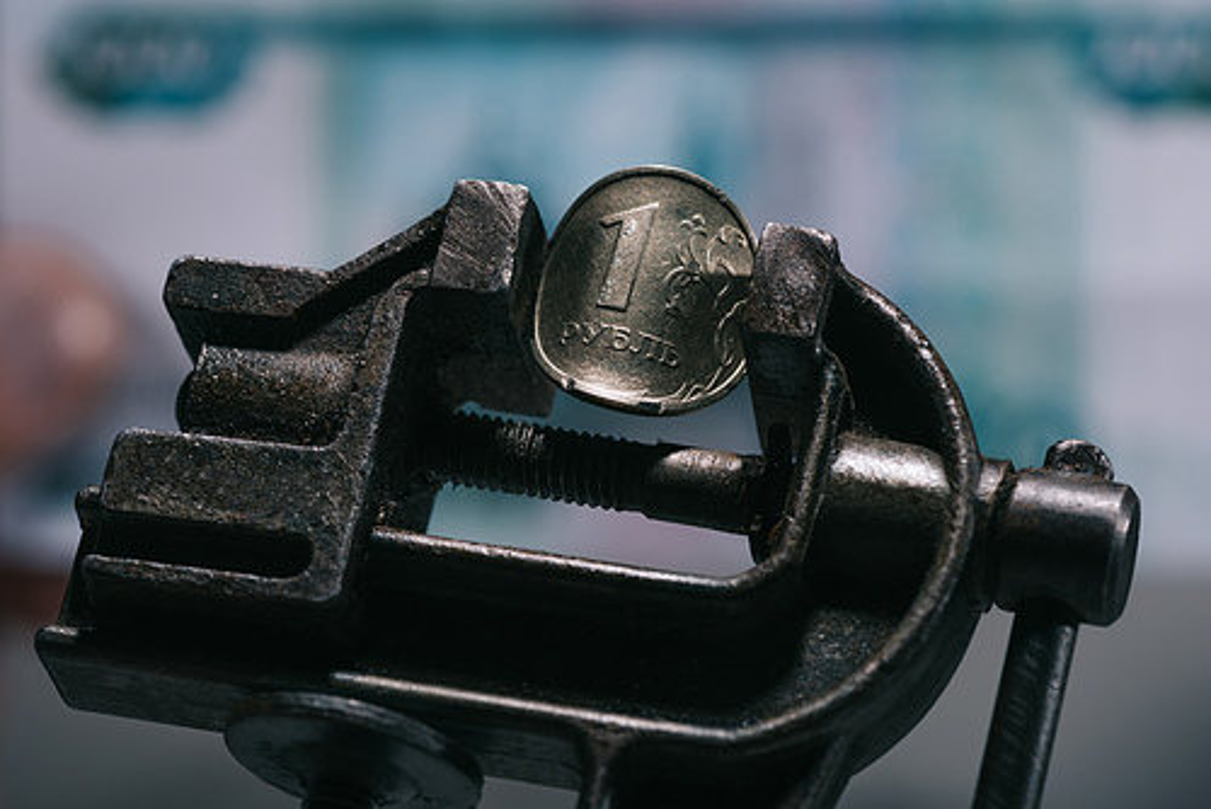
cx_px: 606
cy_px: 404
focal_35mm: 105
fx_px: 3534
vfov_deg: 13.1
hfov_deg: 19.4
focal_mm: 105
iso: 100
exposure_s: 1/200
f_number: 14
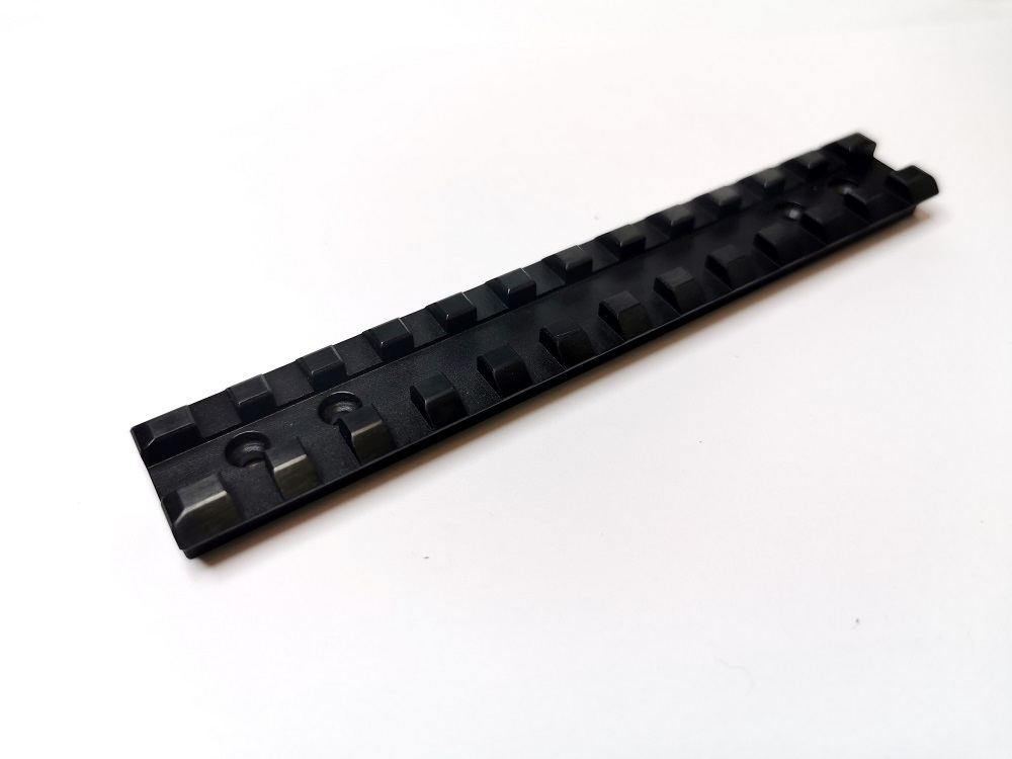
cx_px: 506
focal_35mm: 27
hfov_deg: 65.3
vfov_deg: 51.4
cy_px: 380
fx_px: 789
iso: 50
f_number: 1.6
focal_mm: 5.56
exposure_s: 1/158
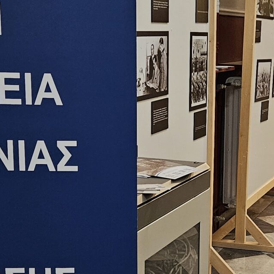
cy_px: 166
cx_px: 241
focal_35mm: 82
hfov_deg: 20.7
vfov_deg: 21.1
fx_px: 734
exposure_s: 1/25
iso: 640
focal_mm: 5.4
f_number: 1.8
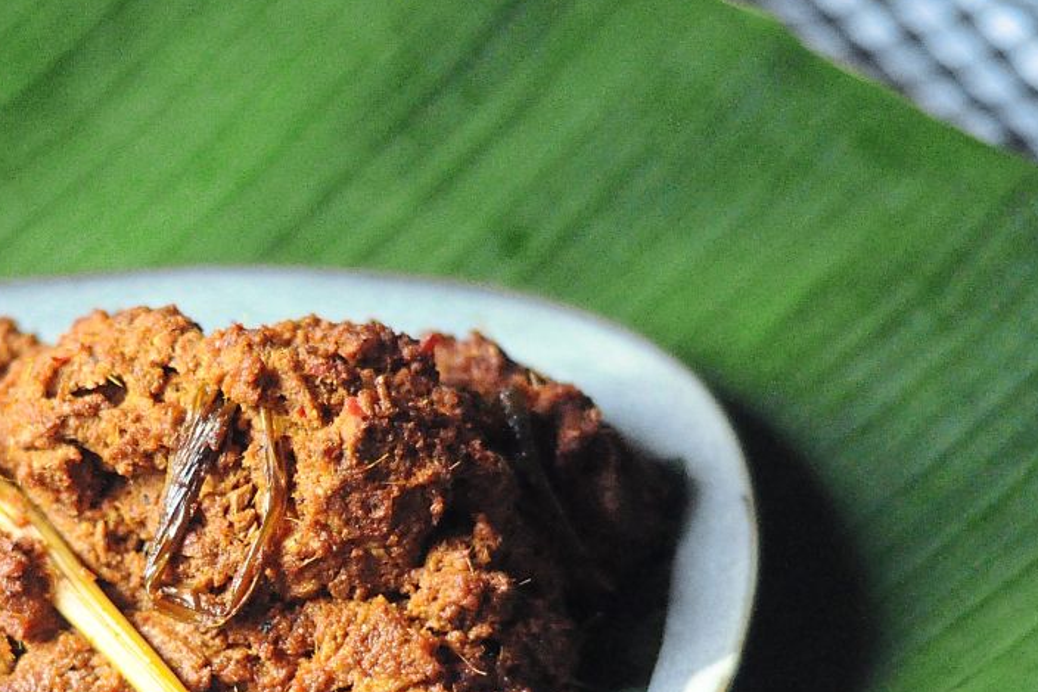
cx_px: 214
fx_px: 3805
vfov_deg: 10.4
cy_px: 563
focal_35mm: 132
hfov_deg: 15.4
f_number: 1.8
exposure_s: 1/4000
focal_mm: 50
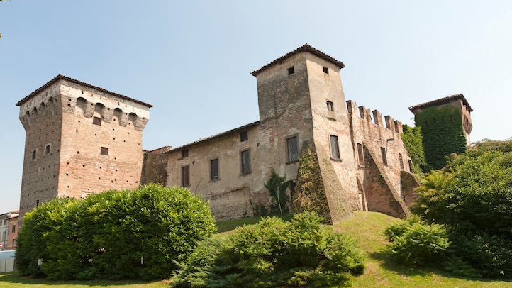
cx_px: 254
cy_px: 168
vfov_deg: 45.8
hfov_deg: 74.1
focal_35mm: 25
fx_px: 339
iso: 200
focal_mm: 23
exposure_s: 1/200
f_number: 9
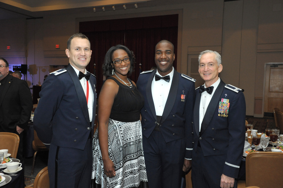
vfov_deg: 35.0
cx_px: 142
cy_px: 94
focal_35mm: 38
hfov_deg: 50.7
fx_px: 299
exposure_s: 1/100
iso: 3200
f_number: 6.3
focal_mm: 38
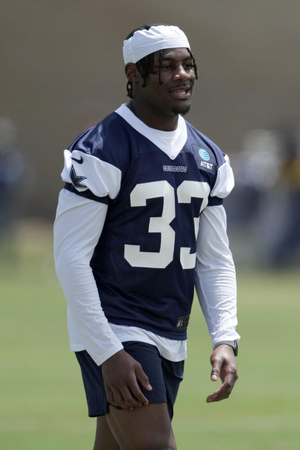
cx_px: 150
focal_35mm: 600
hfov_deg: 2.3
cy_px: 225
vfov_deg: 3.4
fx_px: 7499
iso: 500
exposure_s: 1/4000
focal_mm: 600
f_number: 4
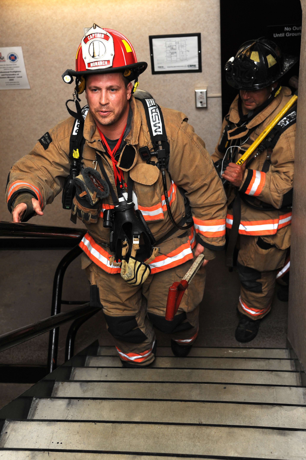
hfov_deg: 30.5
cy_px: 230
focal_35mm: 44
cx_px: 153
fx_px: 562
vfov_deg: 44.5
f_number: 4
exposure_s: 1/125
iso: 500
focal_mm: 44
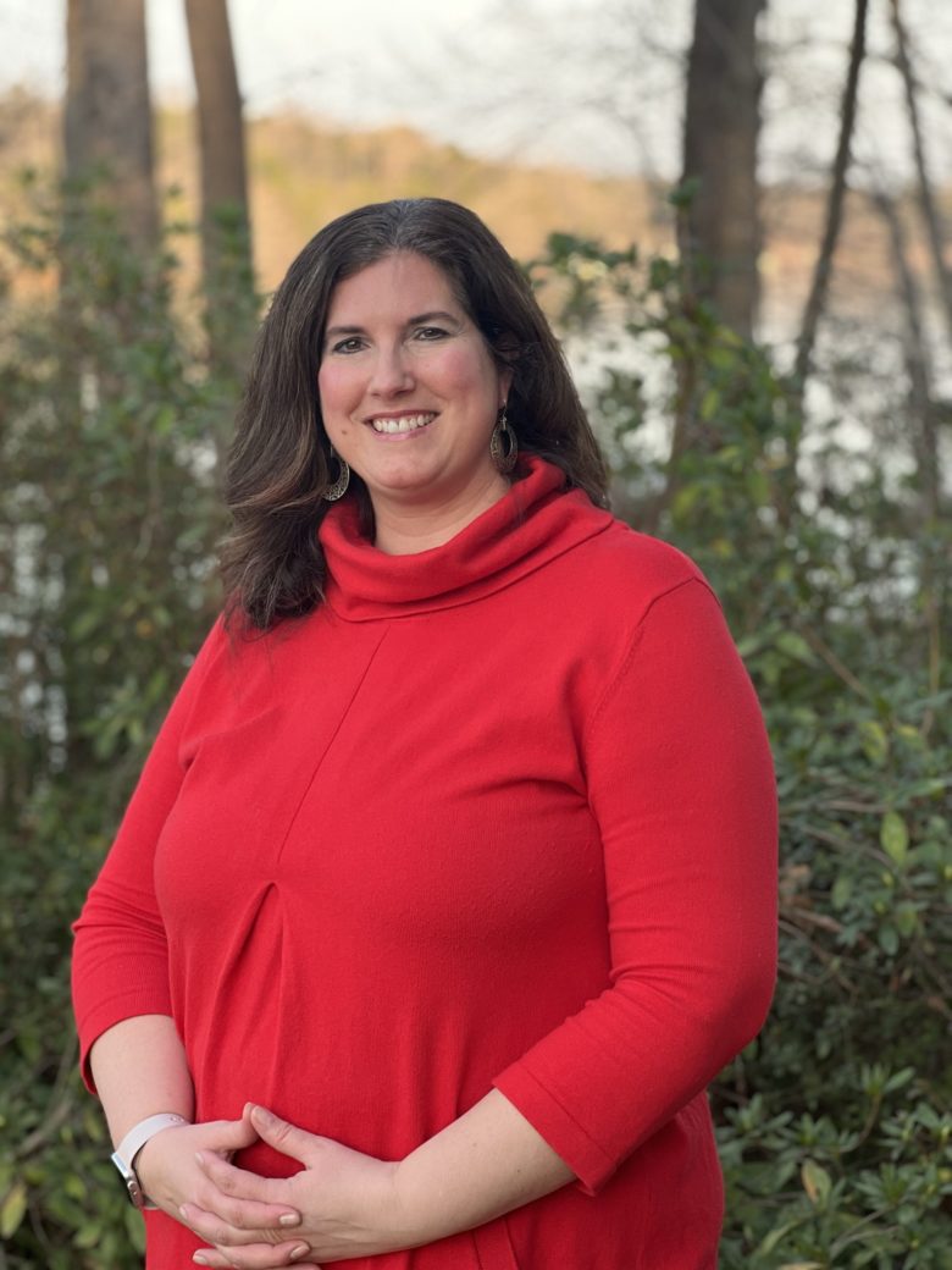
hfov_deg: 19.1
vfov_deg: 25.3
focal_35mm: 77
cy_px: 635
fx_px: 2824
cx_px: 476
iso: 100
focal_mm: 9
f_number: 2.8
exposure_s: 1/121
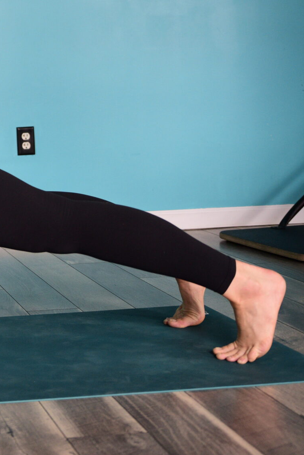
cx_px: -133
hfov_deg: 17.3
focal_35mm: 72
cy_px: 153
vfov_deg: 27.9
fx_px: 912
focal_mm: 32
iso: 1000
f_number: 2.8
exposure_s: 1/160
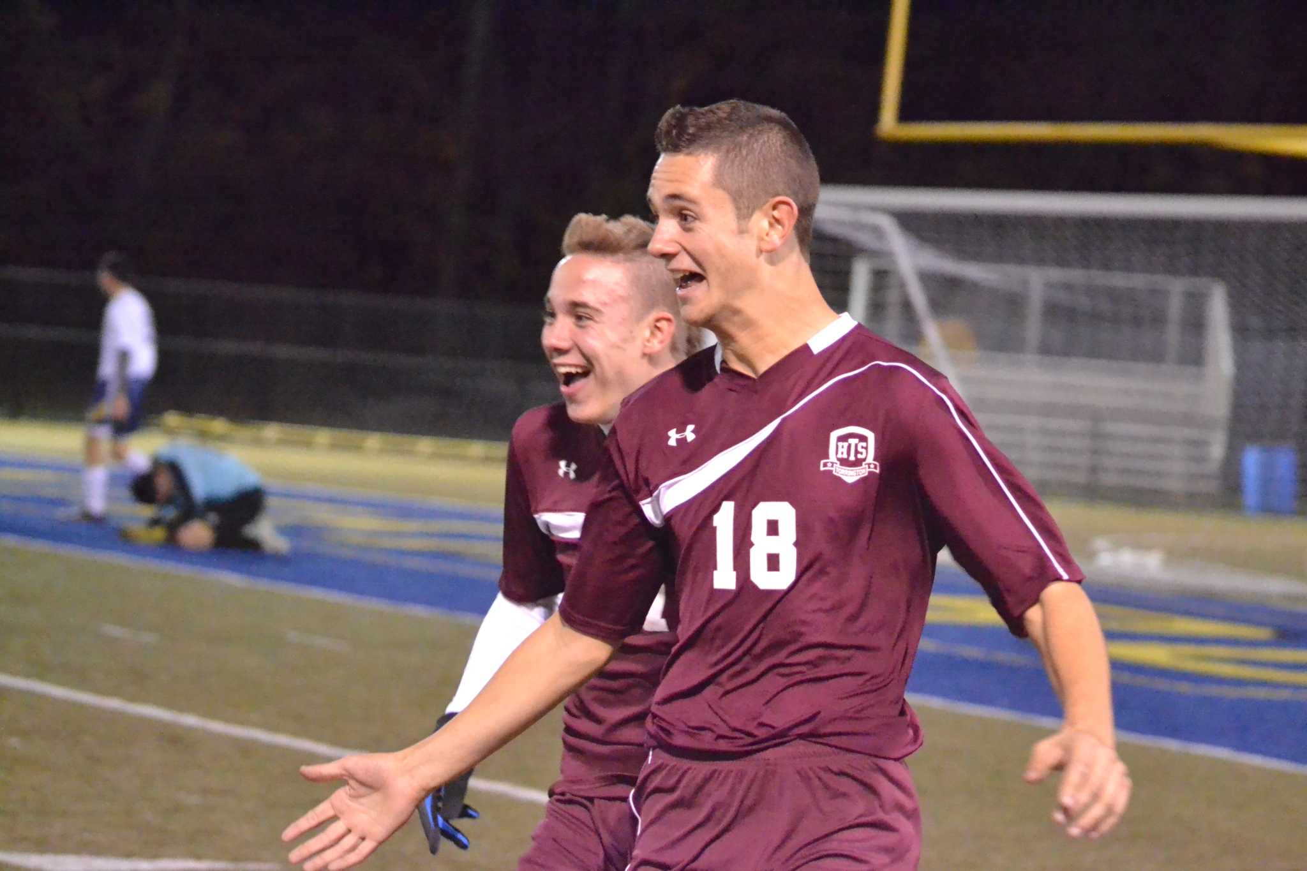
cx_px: 654
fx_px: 5445
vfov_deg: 9.1
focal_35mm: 150
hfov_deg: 13.7
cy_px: 436
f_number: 4
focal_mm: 100
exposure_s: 1/320
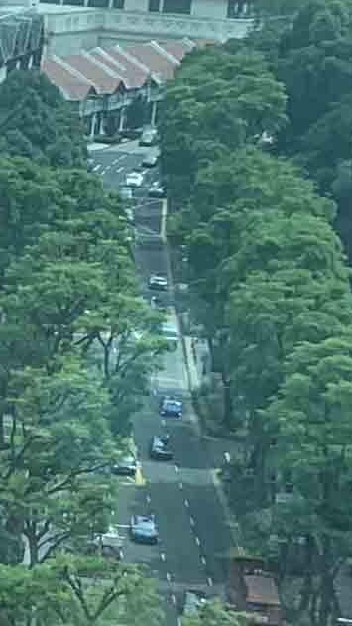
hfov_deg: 5.8
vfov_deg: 11.8
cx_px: -1039
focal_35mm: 181
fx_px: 3003
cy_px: 539
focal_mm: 4.25
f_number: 1.8
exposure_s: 1/573
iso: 25
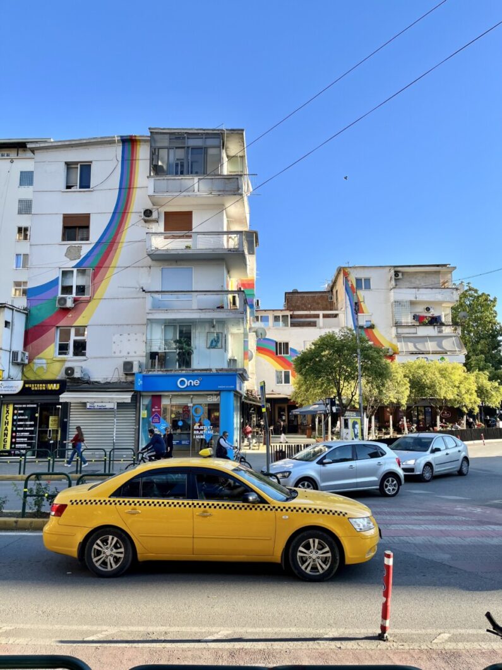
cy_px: 335
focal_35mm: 26
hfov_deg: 53.1
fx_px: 503
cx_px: 251
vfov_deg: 67.3
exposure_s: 1/1163
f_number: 1.6
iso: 50
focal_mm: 5.1
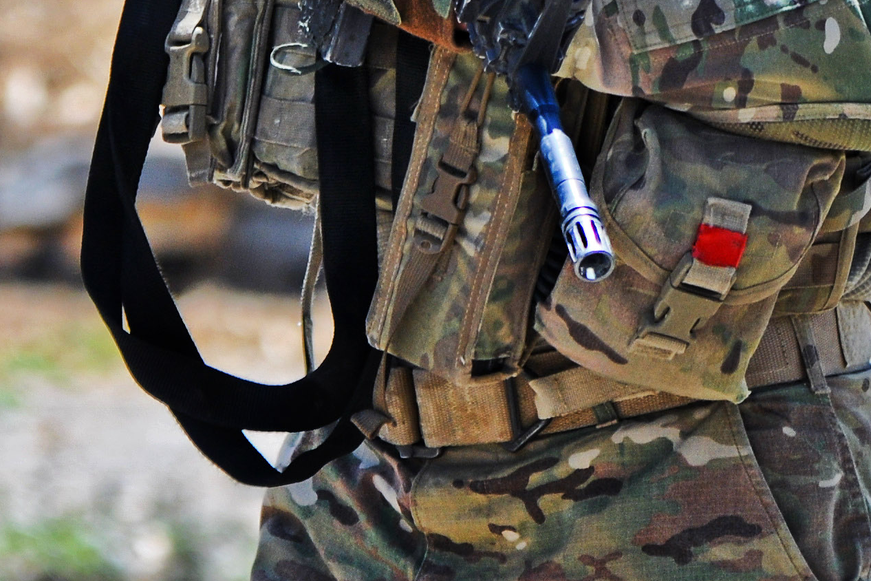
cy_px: -271
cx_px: 693
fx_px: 13717
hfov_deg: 3.6
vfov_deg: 2.4
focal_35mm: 567
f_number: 3.2
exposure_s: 1/1250
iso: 200
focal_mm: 112
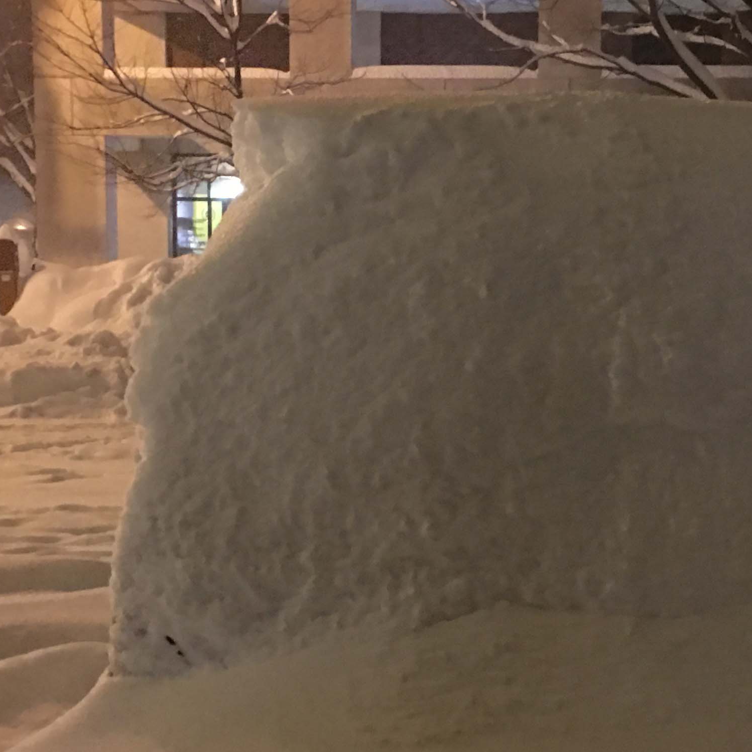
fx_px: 1696
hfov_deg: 24.9
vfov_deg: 25.0
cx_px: 478
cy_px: 405
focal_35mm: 69
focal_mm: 4.15
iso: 100
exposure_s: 1/4
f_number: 2.2
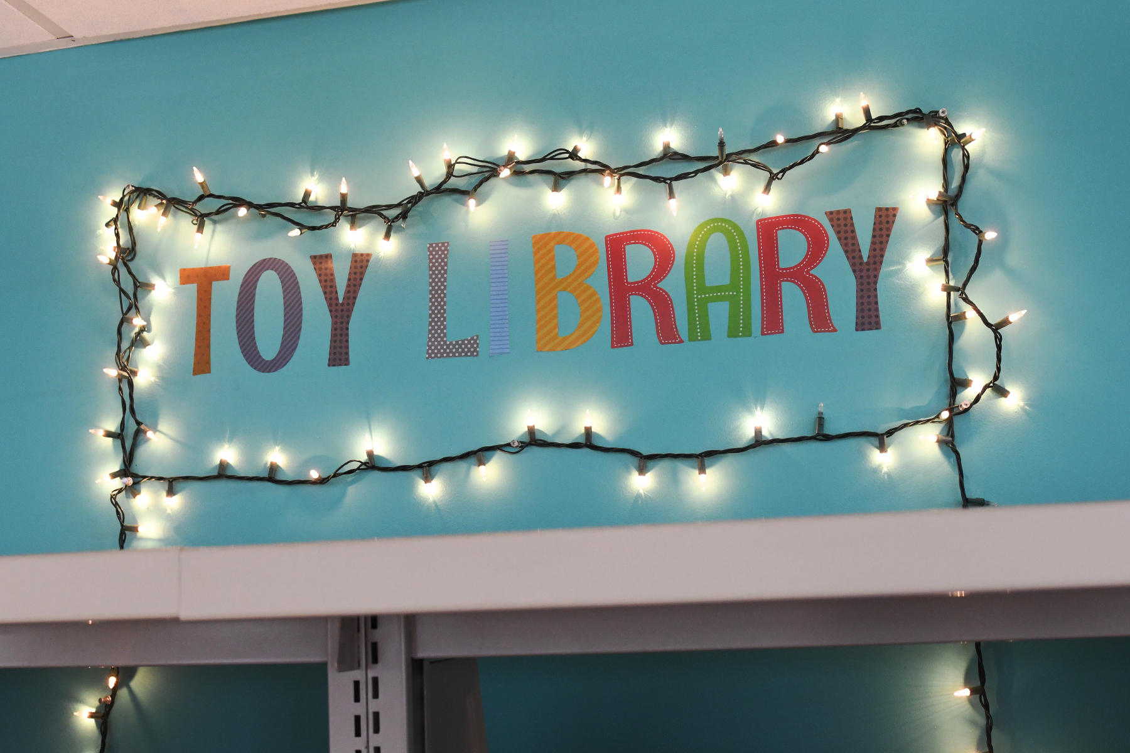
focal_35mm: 24
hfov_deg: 73.7
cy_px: 376
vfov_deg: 53.1
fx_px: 753
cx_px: 565
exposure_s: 1/40
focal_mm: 24
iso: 1600
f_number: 5.6
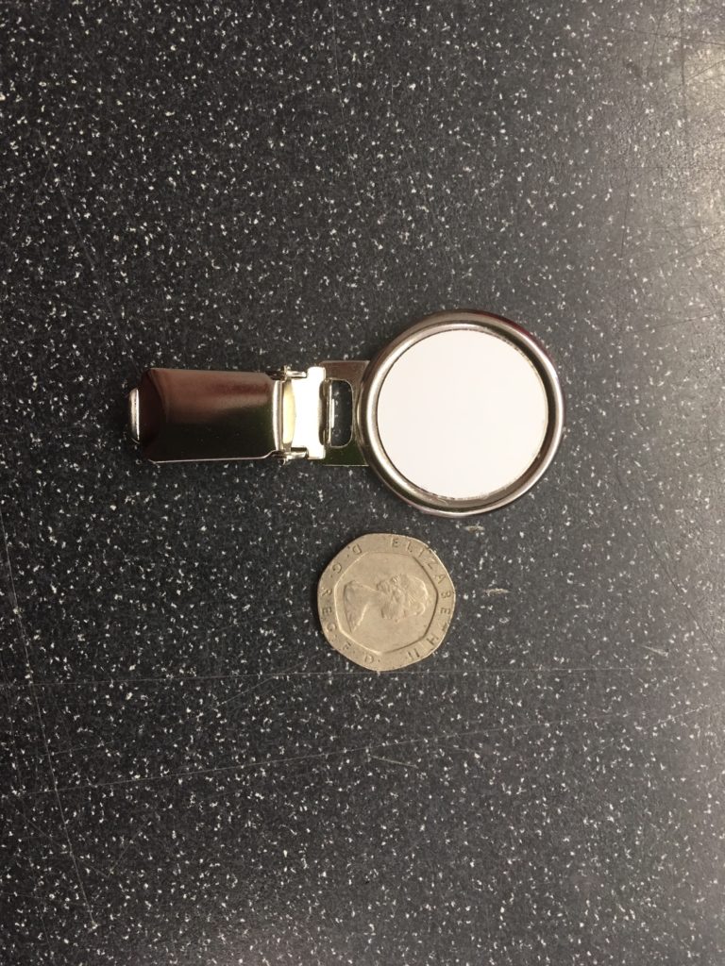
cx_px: 362
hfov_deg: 48.2
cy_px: 483
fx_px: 810
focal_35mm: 29
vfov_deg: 61.7
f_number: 2.2
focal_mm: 4.15
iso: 100
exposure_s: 1/33
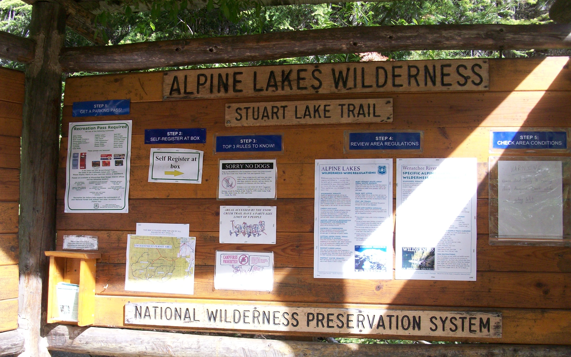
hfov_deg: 52.7
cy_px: 187
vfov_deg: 34.4
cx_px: 285
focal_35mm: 37
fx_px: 576
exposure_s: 1/169
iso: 64
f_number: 2.8
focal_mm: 5.7
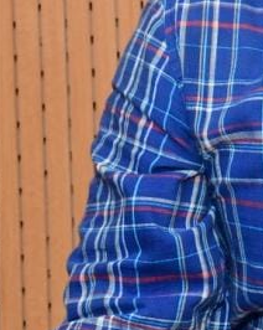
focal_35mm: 228
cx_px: 469
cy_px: -54
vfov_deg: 8.4
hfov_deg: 6.6
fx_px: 2223
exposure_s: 1/100
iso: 1000
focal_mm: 42
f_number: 8
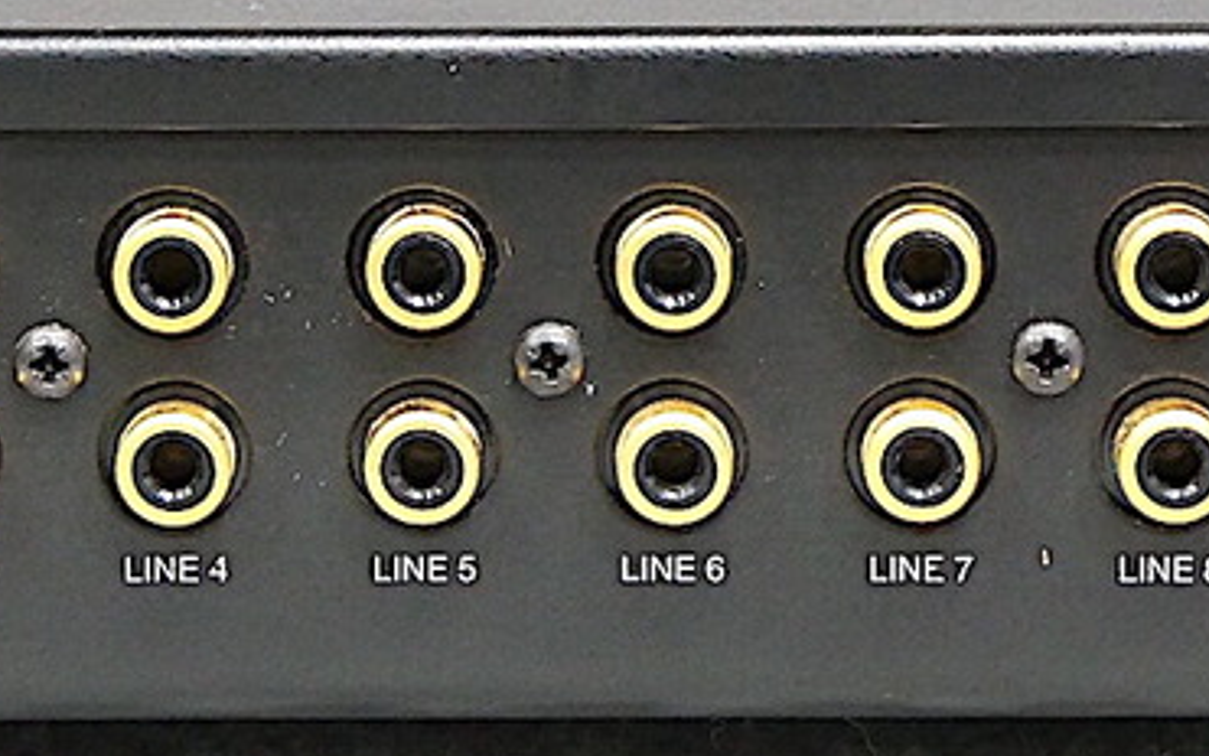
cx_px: 473
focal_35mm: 247
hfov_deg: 8.5
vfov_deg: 5.3
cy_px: 385
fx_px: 8140
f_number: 5.6
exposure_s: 1/6
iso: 400
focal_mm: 16.1
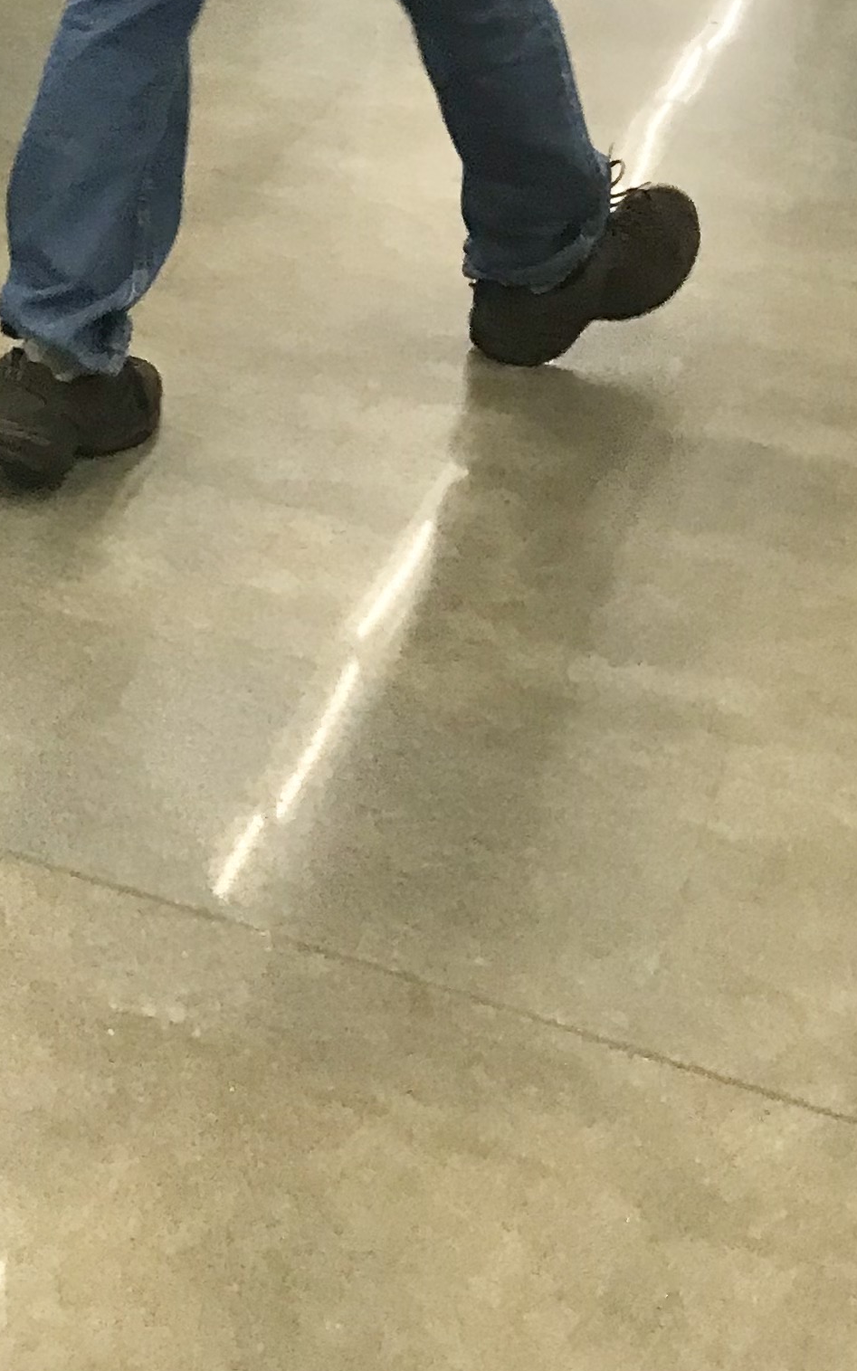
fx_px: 2952
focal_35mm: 79
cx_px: -434
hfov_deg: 15.3
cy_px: -368
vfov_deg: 23.4
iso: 32
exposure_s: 1/30
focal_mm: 3.99
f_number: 1.8
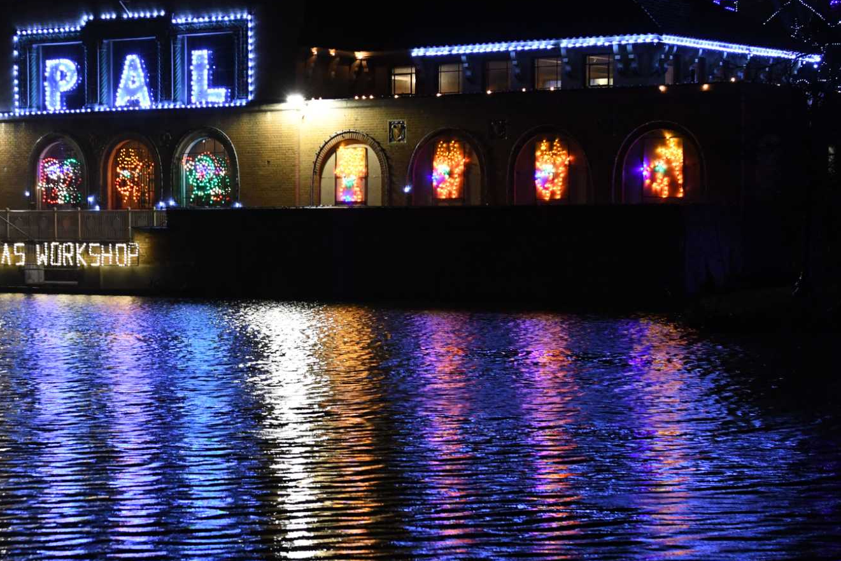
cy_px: 335
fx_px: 2173
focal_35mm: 93
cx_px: 251
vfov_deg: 14.7
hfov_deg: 21.8
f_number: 5
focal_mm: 40
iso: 3200
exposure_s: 1/80
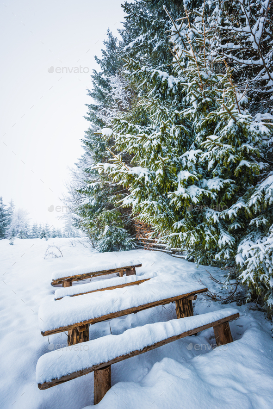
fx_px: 182
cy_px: 204
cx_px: 136
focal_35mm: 16
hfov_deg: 73.8
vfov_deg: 96.7
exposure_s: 1/100
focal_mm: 16
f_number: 6.3
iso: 100
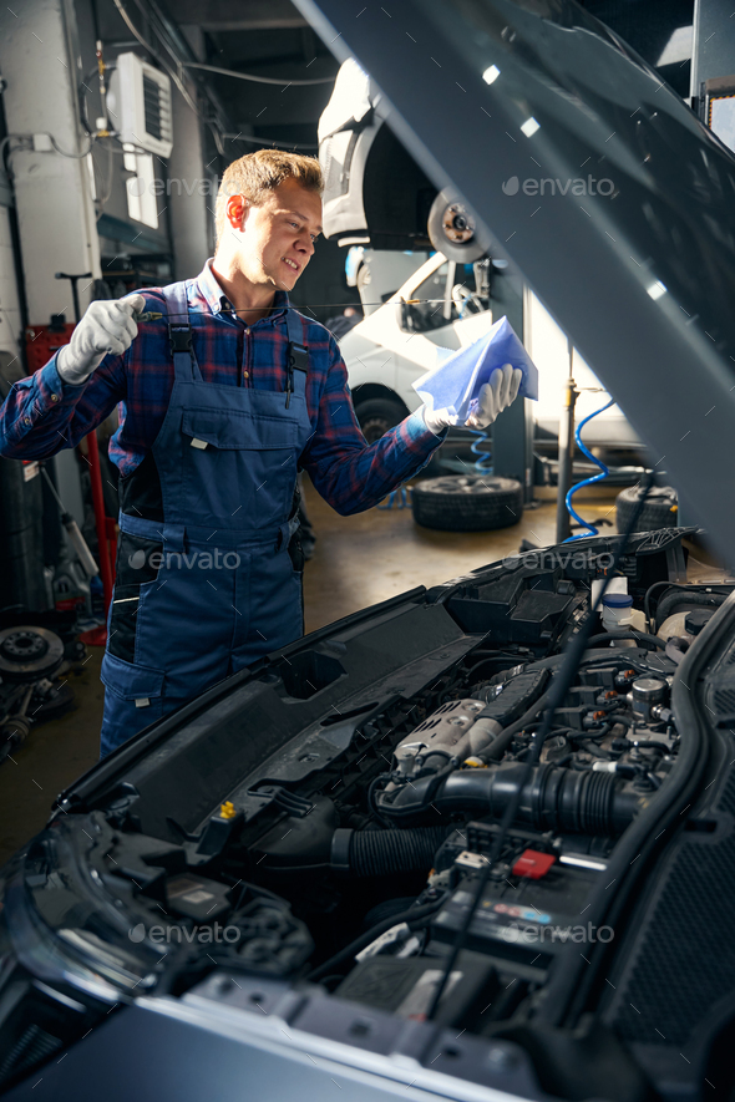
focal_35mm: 32
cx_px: 368
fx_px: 986
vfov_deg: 58.4
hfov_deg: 40.9
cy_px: 551
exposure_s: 1/250
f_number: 2.8
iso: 500
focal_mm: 32.2
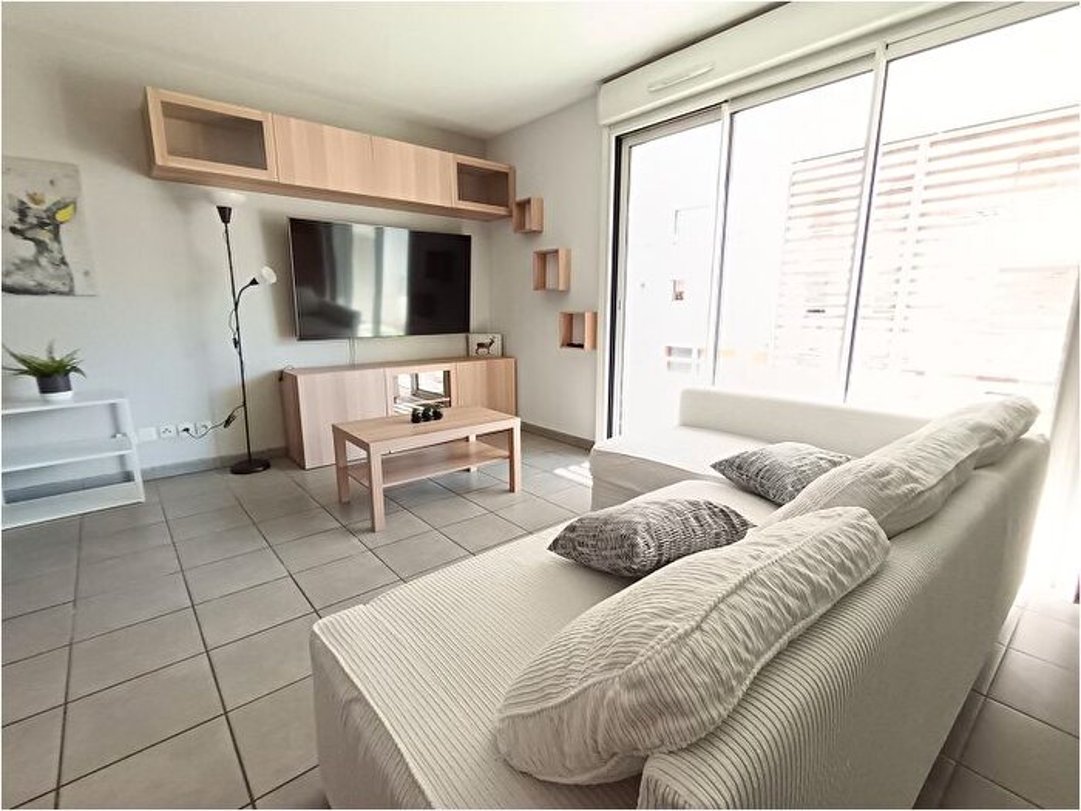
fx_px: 531
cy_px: 406
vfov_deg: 74.7
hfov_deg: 91.0
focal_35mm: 17
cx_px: 540
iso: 616
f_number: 2.2
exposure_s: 1/50
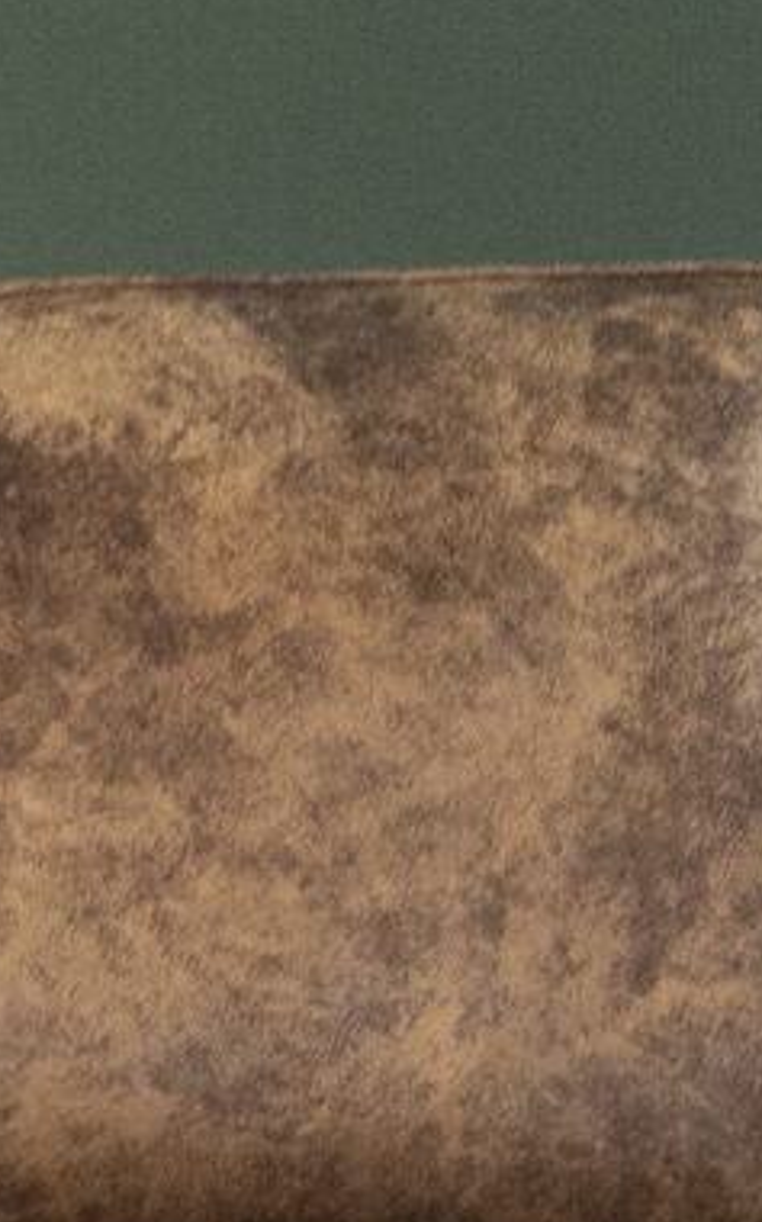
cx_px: -3292
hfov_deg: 4.1
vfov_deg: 7.6
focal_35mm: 275
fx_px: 9151
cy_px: 1333
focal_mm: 40
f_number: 2.8
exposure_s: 1/80
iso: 2500
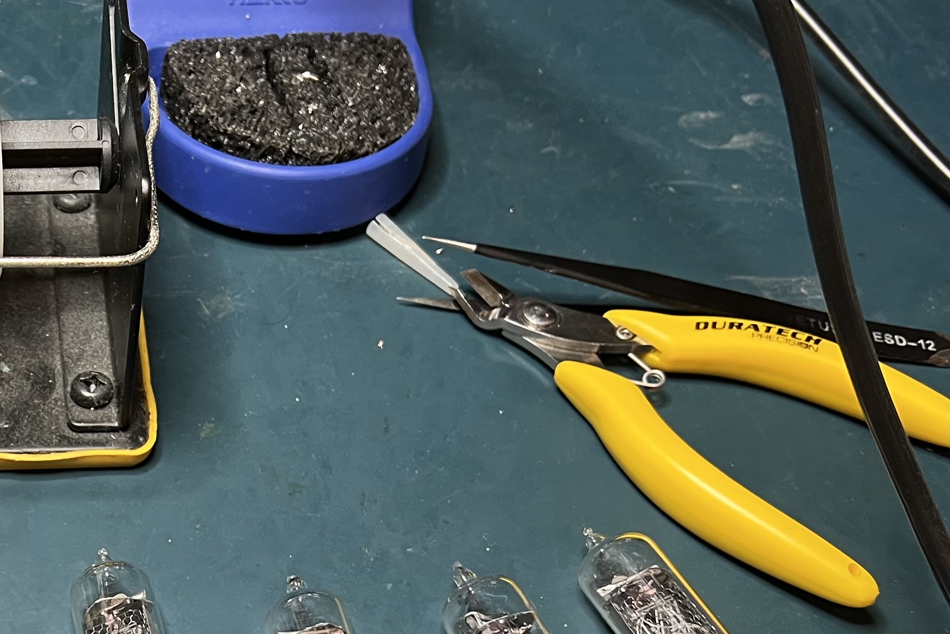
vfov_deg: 21.8
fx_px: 1610
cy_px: 566
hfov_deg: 30.5
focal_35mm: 61
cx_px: -3
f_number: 1.5
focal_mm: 5.7
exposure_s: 1/50
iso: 100
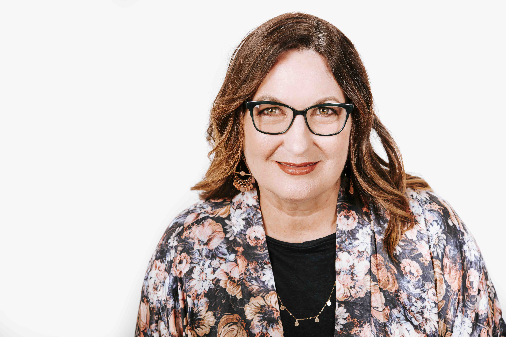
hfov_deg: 33.4
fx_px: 844
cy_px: 168
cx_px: 253
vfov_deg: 22.6
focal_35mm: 60
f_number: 6.3
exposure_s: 1/200
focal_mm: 60
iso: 200
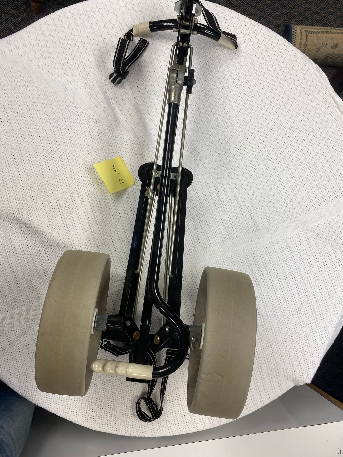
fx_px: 344
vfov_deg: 67.3
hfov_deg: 53.1
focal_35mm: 26
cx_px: 172
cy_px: 228
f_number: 1.8
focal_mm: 4.25
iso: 50
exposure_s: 1/120
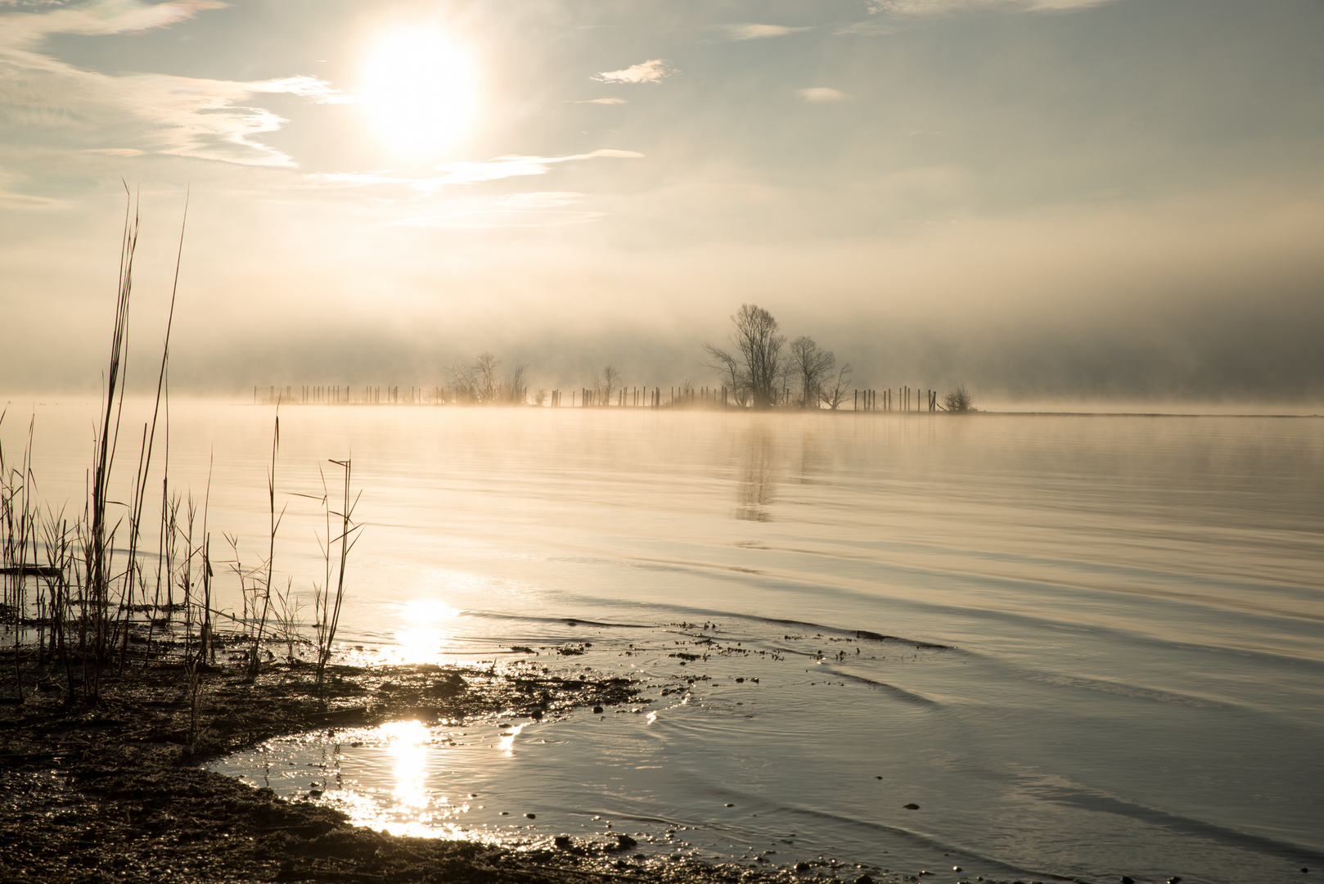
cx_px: 662
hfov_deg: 28.8
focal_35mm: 70
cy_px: 442
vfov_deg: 19.5
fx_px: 2575
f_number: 14
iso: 100
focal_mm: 70
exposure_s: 1/500
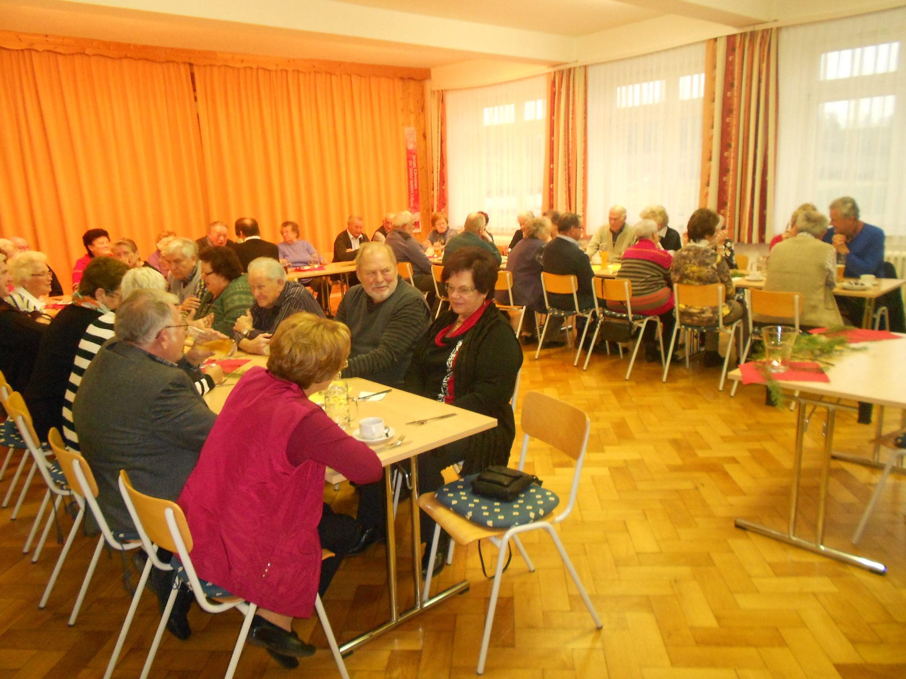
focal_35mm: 26
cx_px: 453
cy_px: 340
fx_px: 680
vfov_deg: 53.1
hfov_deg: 67.3
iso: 400
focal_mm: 4.6
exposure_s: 1/25
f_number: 3.2
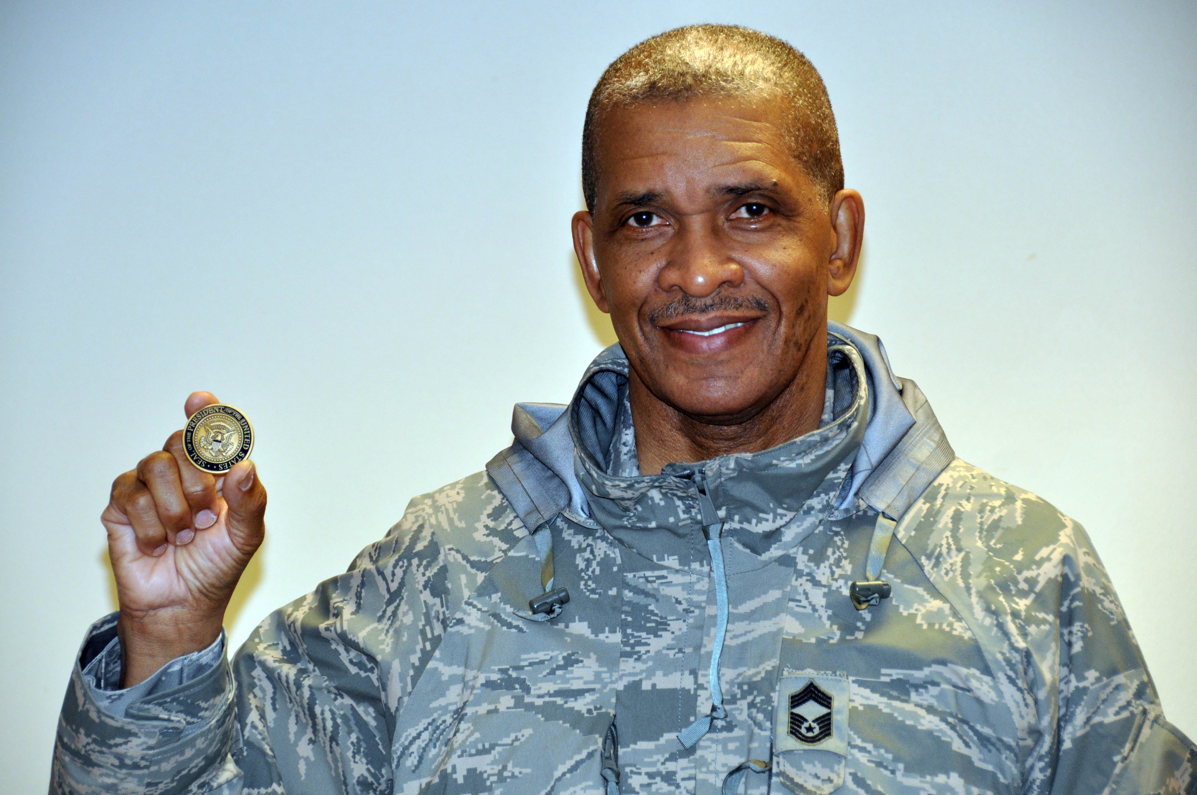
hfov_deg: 13.1
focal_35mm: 158
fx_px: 5230
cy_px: 398
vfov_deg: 8.7
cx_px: 598
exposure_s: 1/60
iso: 640
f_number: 5.3
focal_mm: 105
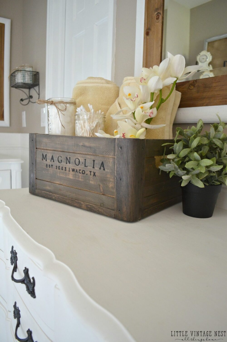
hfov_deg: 47.7
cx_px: 114
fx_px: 257
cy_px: 171
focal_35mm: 27
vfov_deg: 67.5
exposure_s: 1/30
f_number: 3.5
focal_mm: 18
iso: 1000
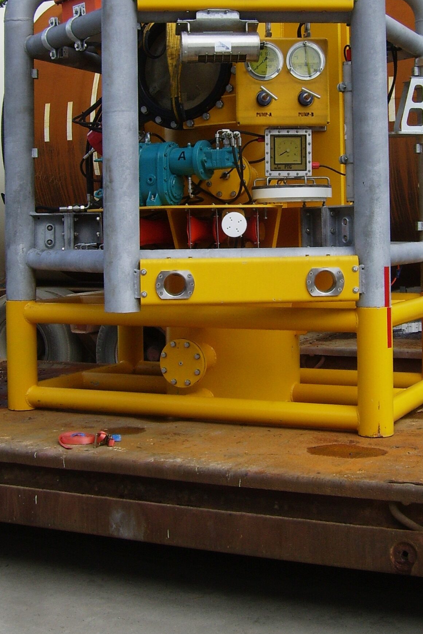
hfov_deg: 23.4
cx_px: 222
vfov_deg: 34.1
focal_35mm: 58
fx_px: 1022
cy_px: 208
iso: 50
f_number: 6.4
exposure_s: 1/320
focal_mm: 7.8
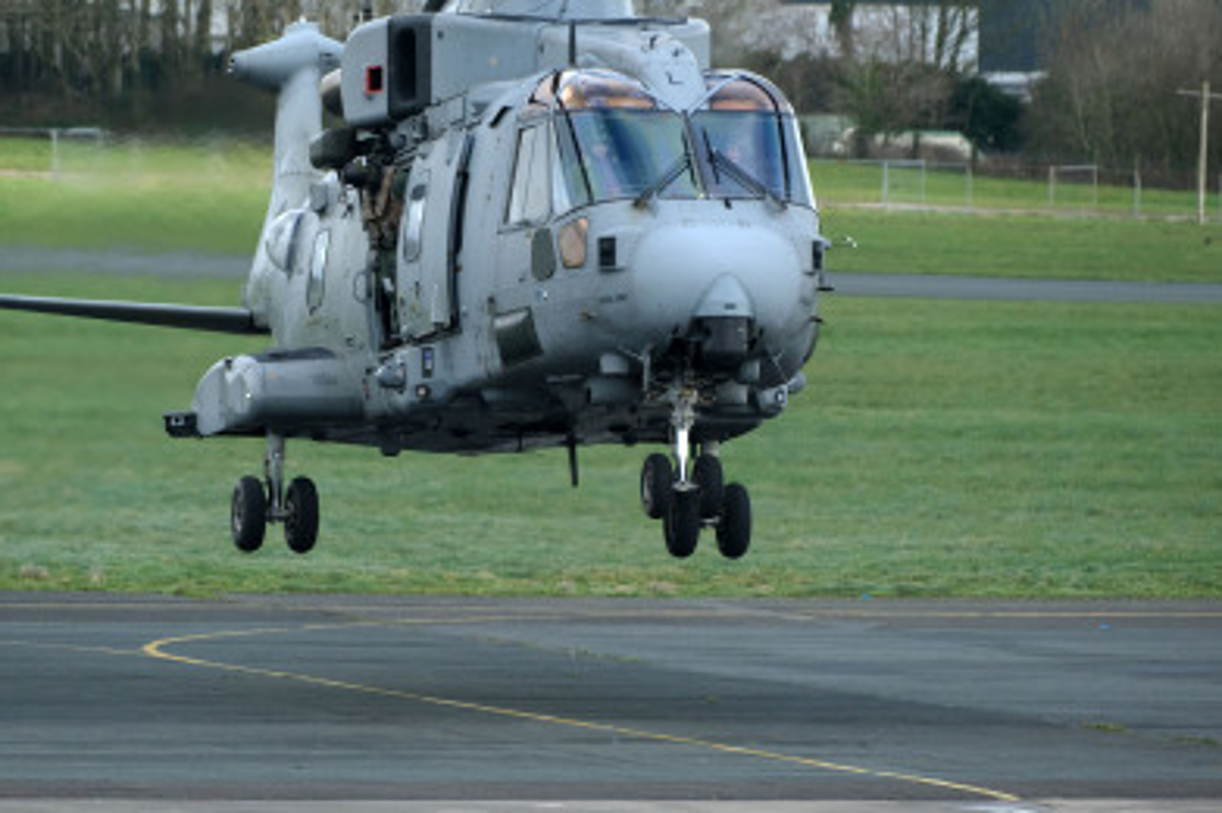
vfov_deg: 3.3
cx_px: 494
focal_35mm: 412
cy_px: 299
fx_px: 13973
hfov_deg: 5.0
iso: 800
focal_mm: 214.4
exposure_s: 1/1250
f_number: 5.6
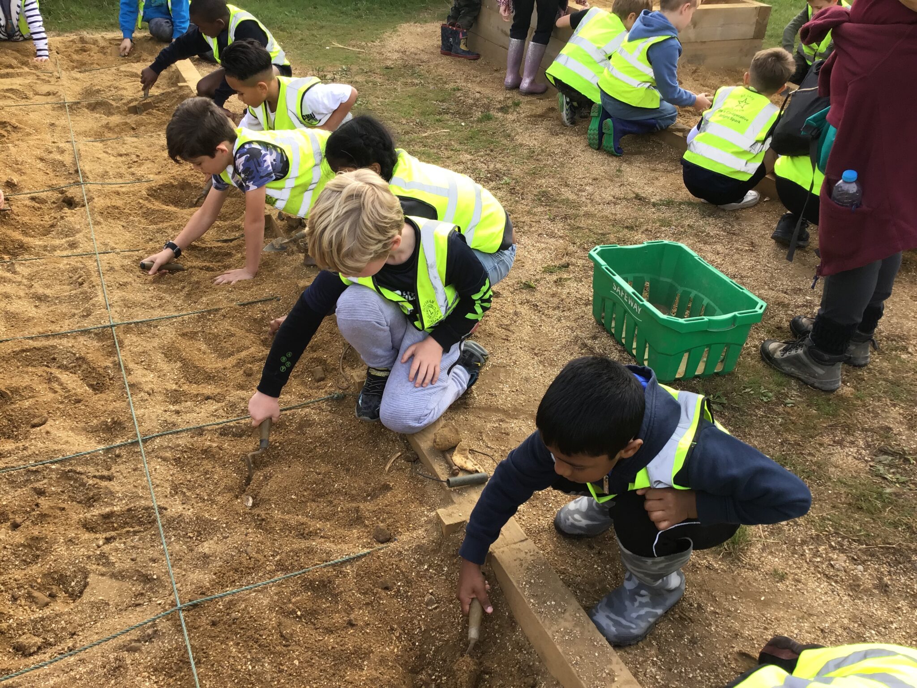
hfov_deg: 58.4
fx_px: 821
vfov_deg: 45.4
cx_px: 458
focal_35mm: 31
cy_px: 344
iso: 25
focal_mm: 3.3
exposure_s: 1/224
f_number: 2.4
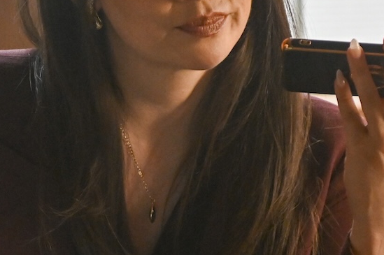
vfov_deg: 5.4
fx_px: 2718
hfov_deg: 8.1
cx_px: 155
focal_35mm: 255
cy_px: 86
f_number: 2.8
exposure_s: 1/125
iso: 4000
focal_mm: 70
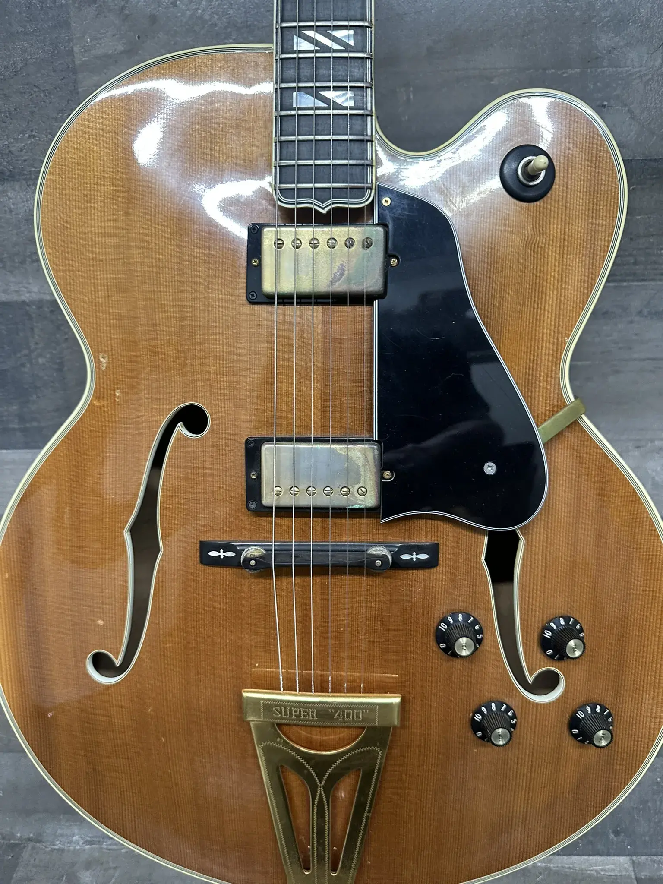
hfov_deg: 56.8
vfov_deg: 71.6
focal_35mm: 24
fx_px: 613
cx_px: 332
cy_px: 442
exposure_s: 1/60
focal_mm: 6.86
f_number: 1.78
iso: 250
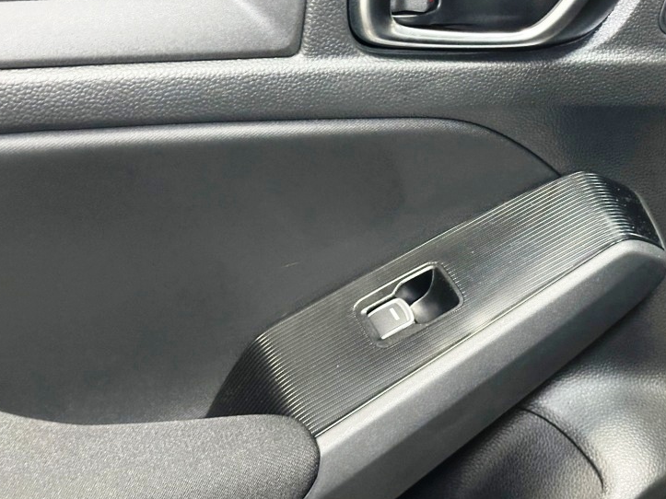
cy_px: 193
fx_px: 1308
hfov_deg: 28.4
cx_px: 428
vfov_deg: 21.6
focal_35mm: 68
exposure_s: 1/30
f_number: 1.78
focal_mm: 6.86
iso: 640
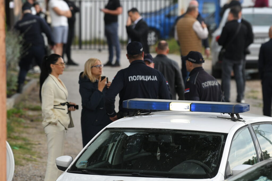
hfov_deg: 6.9
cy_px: 90
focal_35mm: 300
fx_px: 2267
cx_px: 136
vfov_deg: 4.6
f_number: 4
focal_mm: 200
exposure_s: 1/640
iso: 800
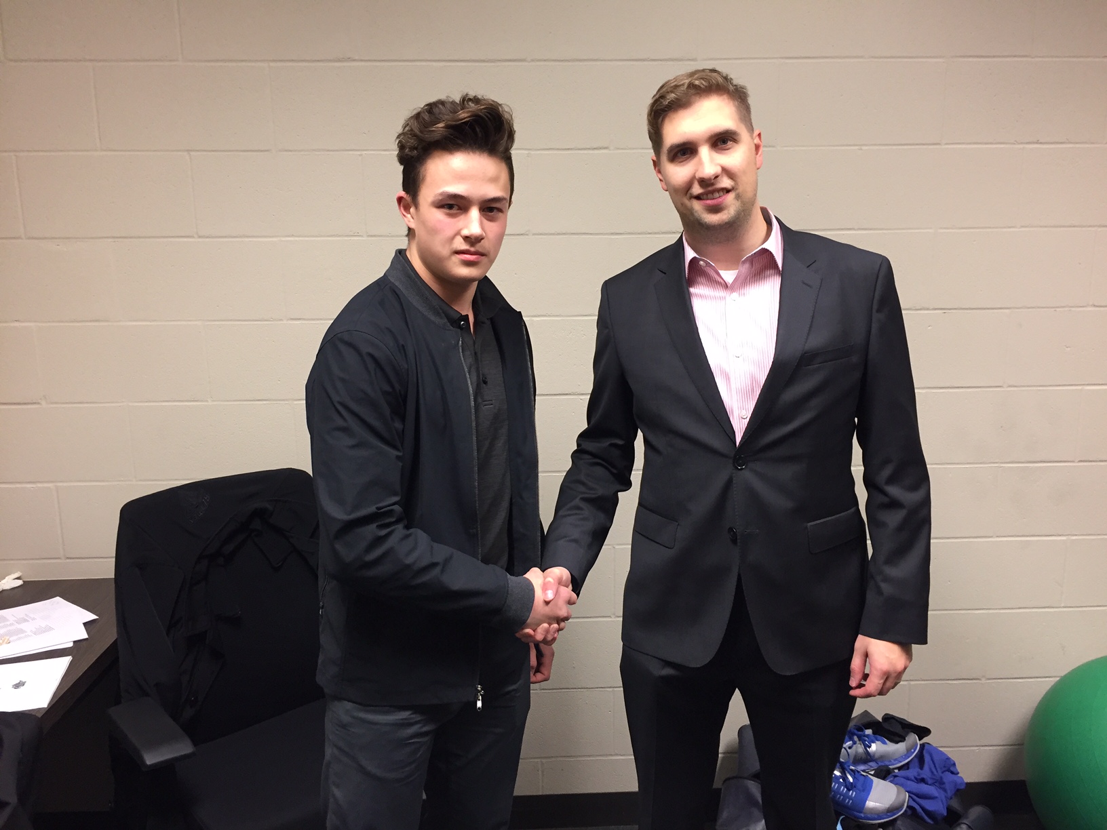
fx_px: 927
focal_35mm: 29
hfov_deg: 61.7
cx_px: 554
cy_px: 415
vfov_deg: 48.2
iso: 125
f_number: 2.2
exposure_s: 1/30
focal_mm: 4.15
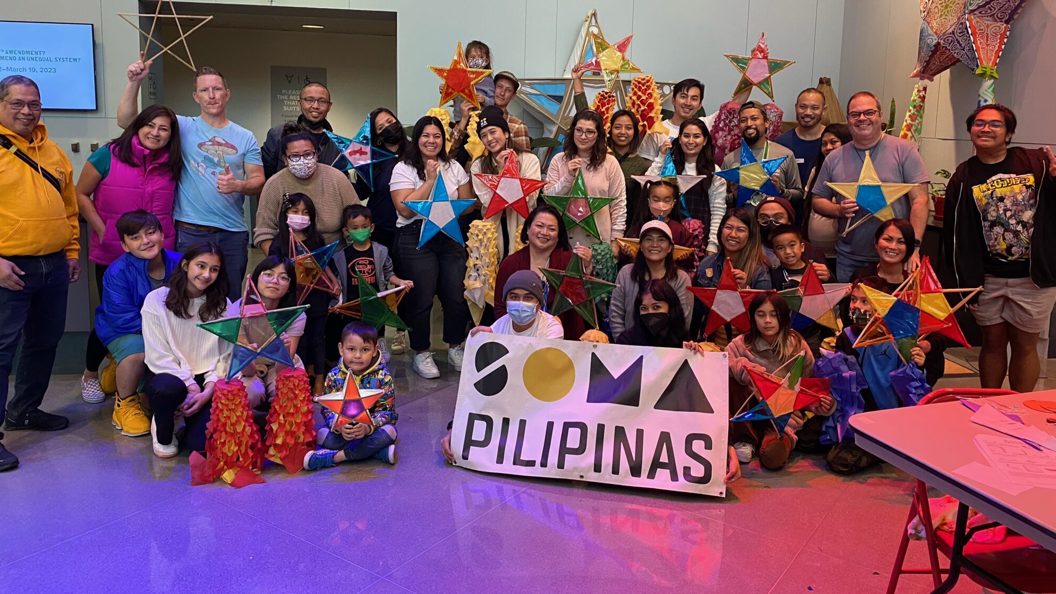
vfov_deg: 39.9
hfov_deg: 66.1
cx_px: 522
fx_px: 812
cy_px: 215
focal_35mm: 29
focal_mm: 4.25
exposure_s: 1/60
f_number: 1.8
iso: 320
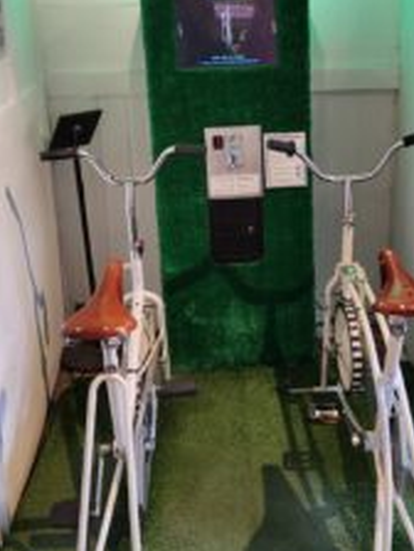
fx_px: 622
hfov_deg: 36.8
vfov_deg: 46.3
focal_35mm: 39
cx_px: 230
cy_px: 143
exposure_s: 1/100
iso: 250
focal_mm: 5.4
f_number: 1.8
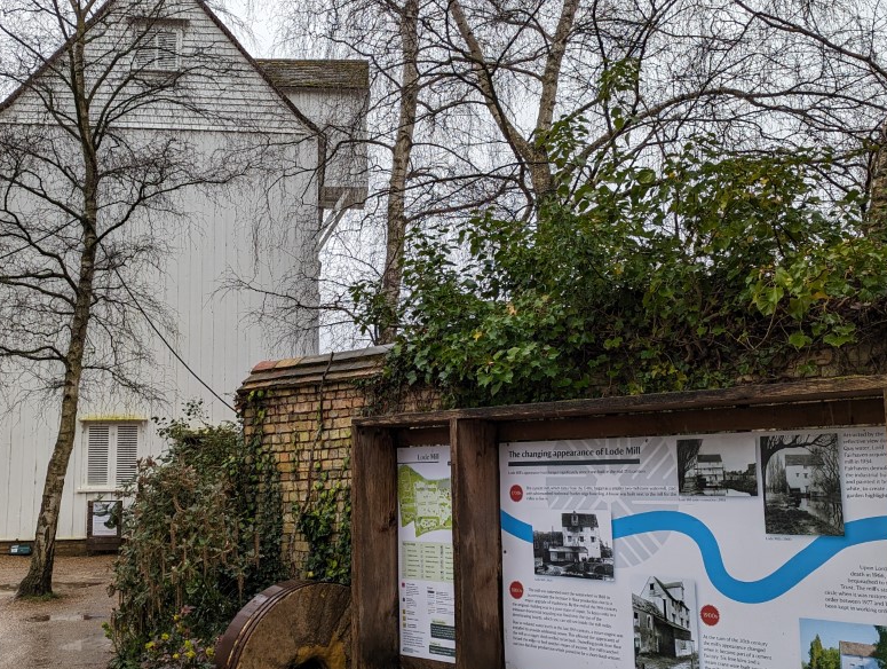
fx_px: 950
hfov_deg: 50.0
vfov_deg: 38.7
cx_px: 411
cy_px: 368
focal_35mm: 37
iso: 45
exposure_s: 1/599
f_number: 1.85
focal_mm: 6.81
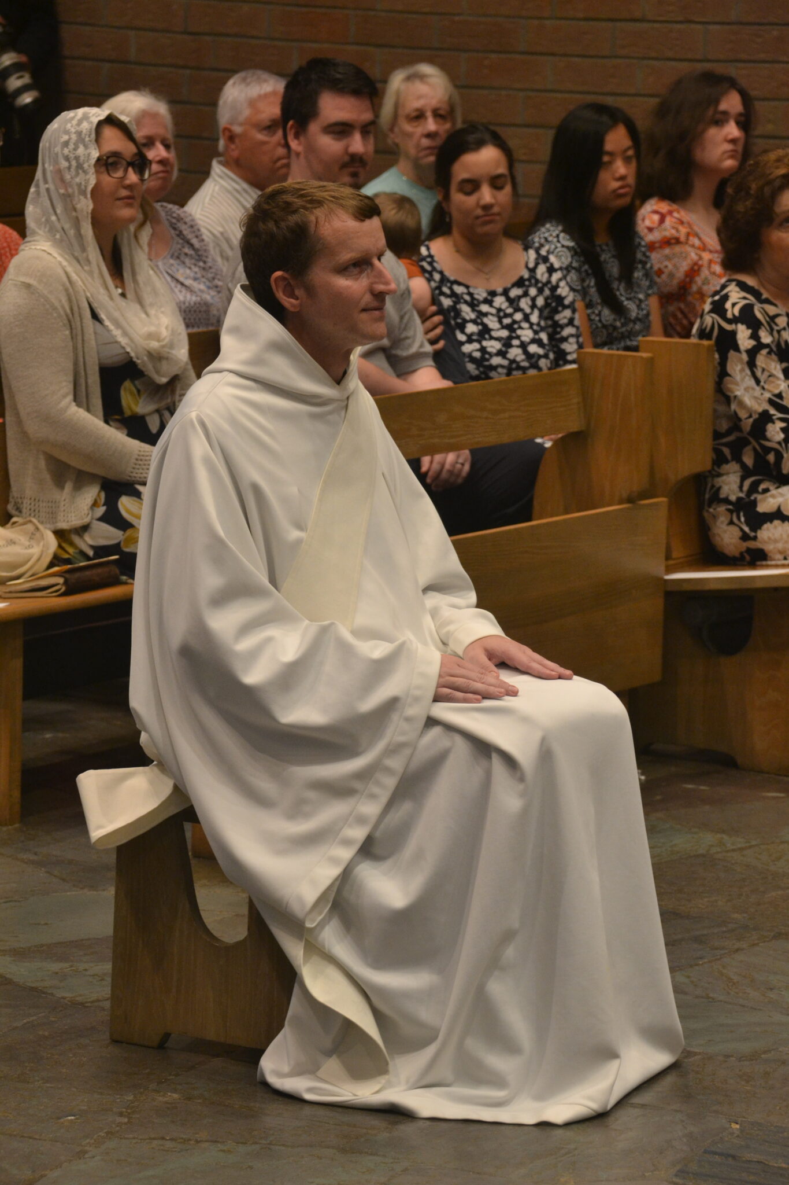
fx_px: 4932
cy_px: 592
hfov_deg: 9.1
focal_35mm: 150
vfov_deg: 13.7
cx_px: 394
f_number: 5.6
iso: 1000
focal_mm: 100
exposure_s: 1/30
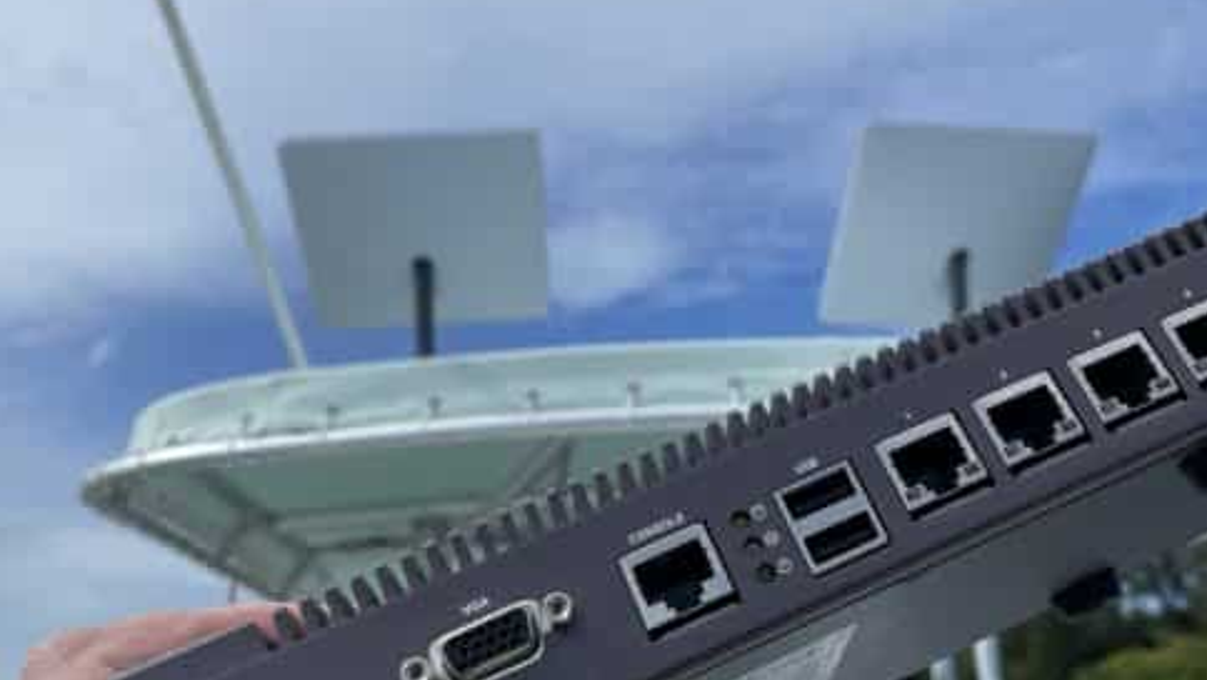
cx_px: 685
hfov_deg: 46.3
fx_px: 1409
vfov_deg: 27.0
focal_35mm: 44
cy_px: 231
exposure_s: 1/6494
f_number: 1.6
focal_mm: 4.2
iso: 32
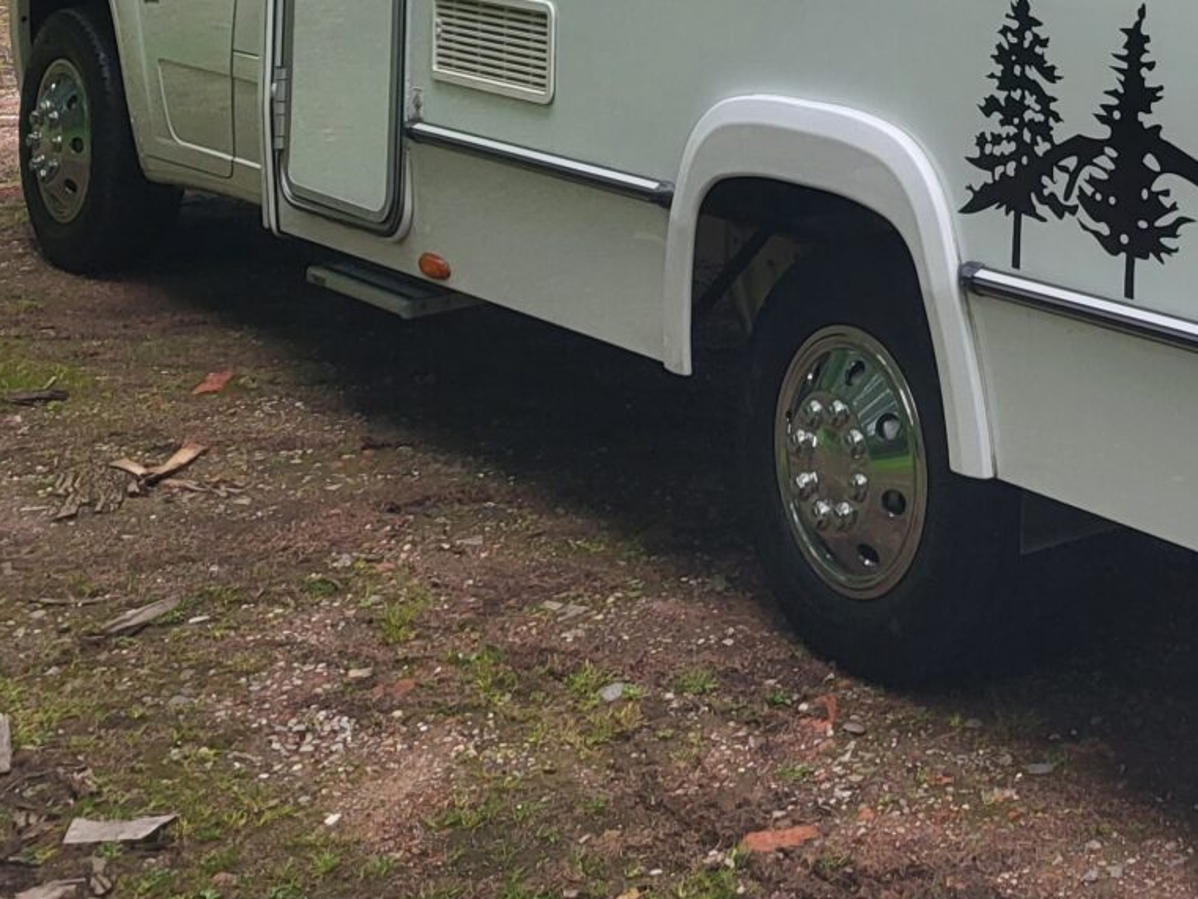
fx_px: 2423
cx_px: 1303
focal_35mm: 70
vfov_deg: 19.3
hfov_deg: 25.8
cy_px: -282
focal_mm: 5.4
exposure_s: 1/922
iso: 40
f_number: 1.8
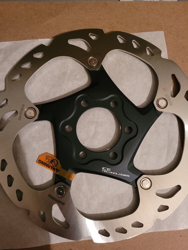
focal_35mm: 26
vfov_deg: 67.3
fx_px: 188
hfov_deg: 53.1
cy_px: 125
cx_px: 94
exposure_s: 1/30
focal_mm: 5.4
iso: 500
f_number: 1.8
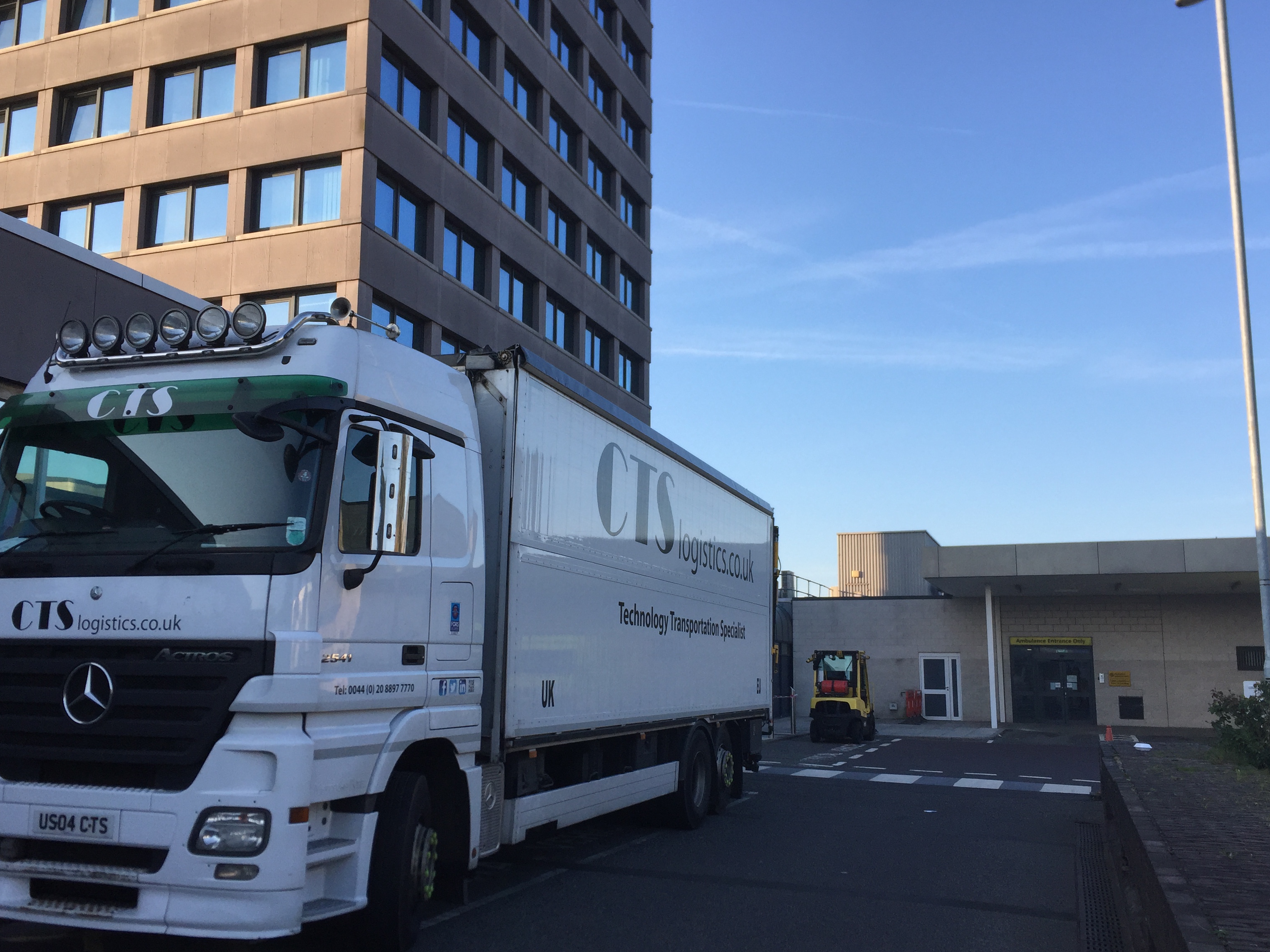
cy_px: 496
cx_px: 628
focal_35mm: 31
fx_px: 1137
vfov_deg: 45.4
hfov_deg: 58.3
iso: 32
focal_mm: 4.15
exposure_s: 1/732
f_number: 2.2
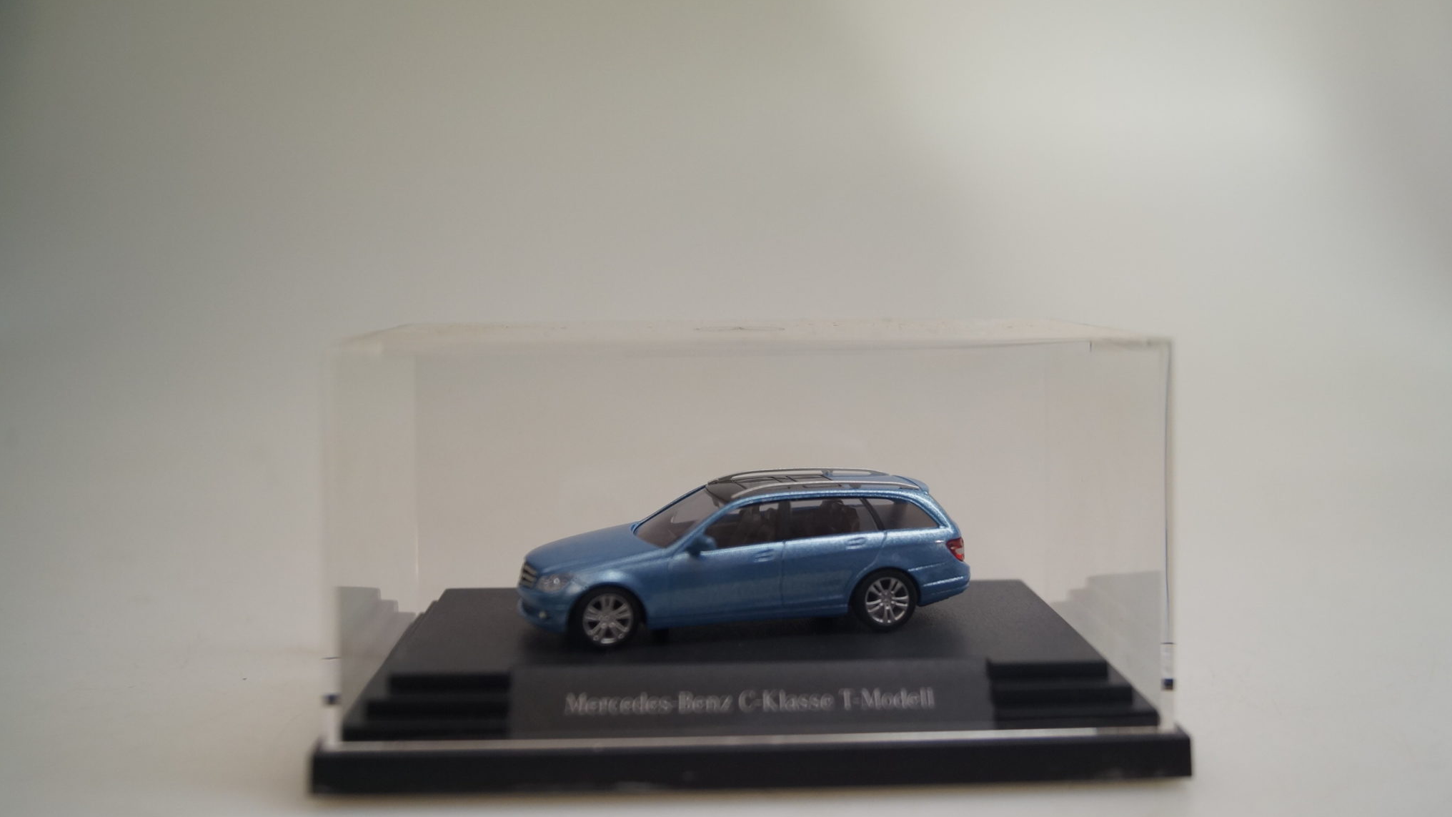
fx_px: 1463
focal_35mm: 38
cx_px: 730
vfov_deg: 31.2
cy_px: 426
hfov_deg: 52.8
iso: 500
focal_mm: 24
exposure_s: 1/160
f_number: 4
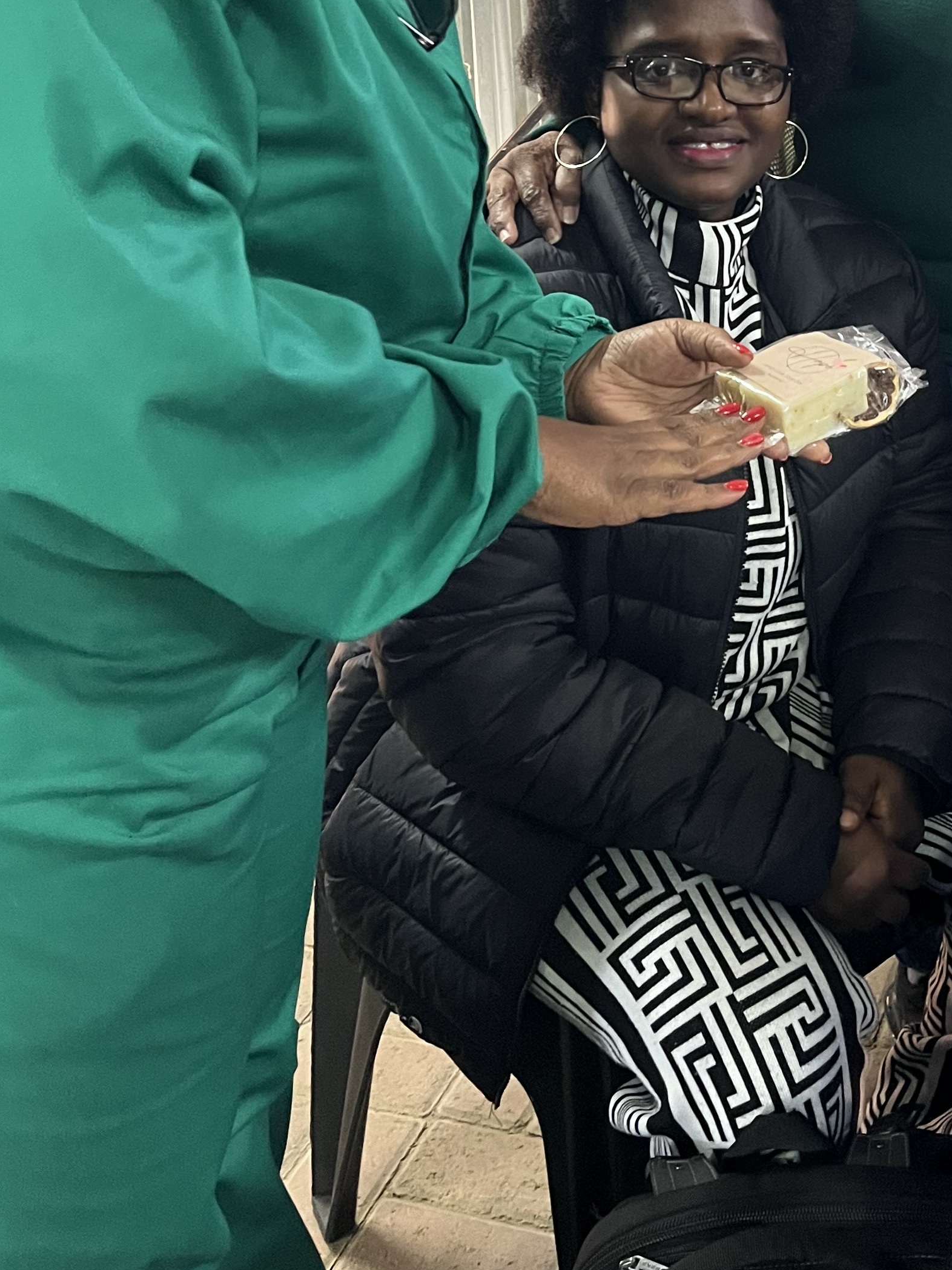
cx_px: 828
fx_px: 1834
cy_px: 162
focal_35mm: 50
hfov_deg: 28.2
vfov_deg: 36.2
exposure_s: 1/33
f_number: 1.6
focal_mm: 5.1
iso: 400
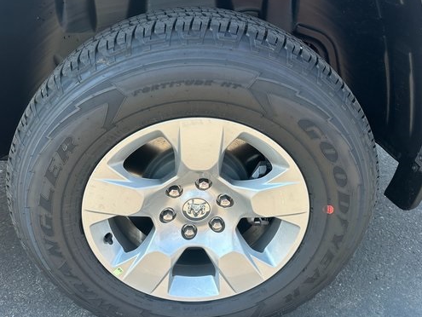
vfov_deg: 45.1
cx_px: 205
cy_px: 199
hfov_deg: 58.3
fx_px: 378
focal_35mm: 31
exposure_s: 1/555
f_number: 1.78
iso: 80
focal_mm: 6.86
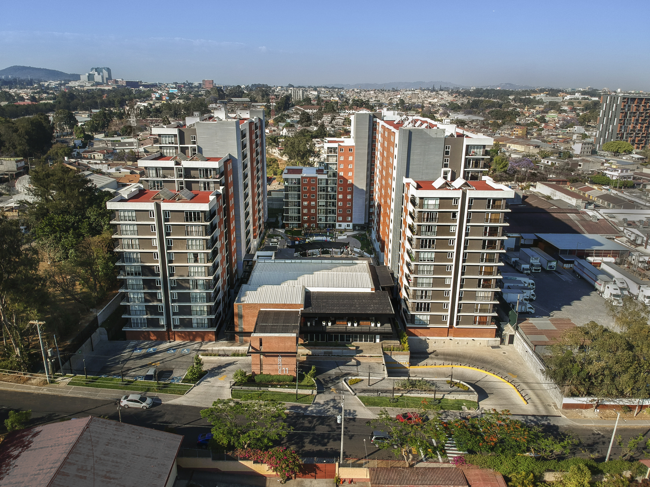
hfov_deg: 69.4
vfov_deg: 54.9
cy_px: 244
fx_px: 469
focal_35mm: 25
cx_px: 325
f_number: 2.6
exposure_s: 1/1000
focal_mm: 4.49
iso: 100
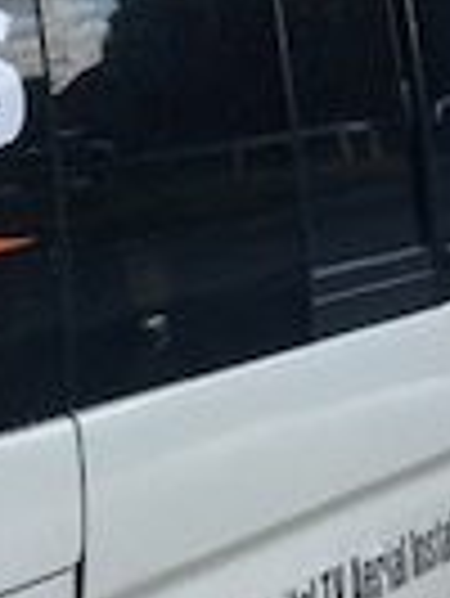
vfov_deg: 13.9
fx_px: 2336
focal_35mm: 135
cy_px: -229
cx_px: -176
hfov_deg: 10.7
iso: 20
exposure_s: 1/847
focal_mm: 3.99
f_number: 1.8
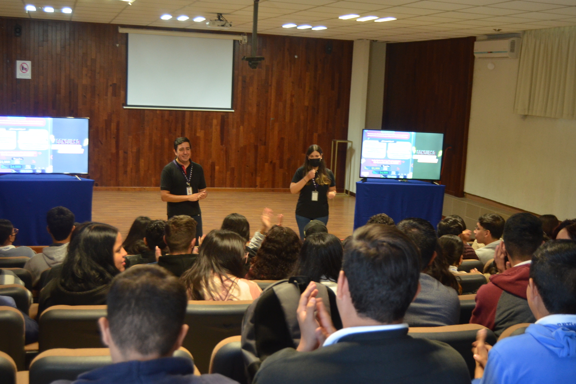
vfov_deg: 27.5
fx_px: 784
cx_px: 301
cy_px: 205
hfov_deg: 40.3
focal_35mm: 49
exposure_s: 1/30
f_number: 4.2
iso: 1400
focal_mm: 30
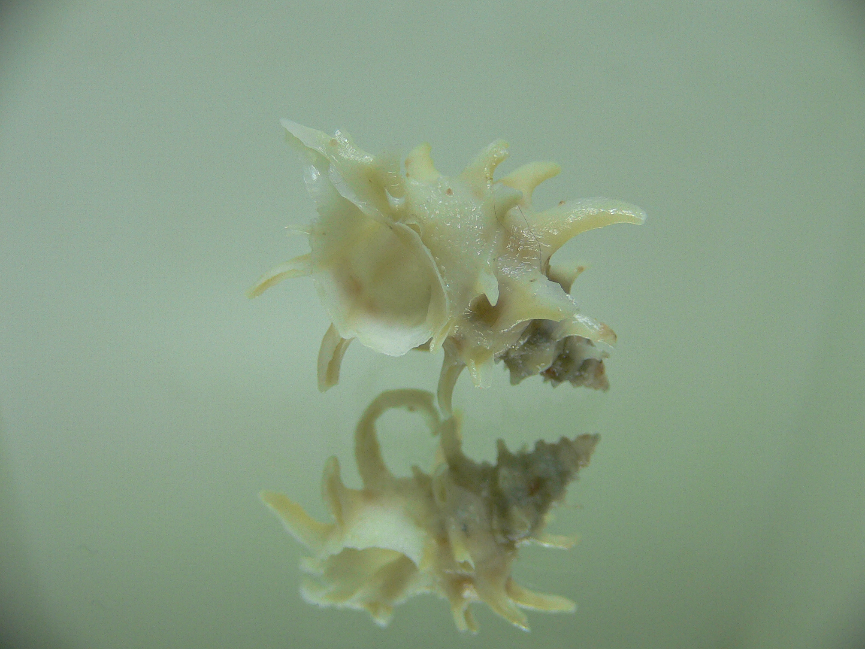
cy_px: 324
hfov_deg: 52.6
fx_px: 875
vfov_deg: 40.7
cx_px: 432
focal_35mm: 35
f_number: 2.8
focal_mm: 4.6
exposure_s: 1/60
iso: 100
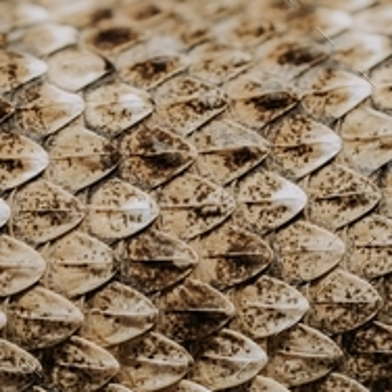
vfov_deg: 4.9
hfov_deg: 4.9
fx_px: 4612
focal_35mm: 360
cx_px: 127
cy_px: 258
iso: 640
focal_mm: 135
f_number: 2.5
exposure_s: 1/320
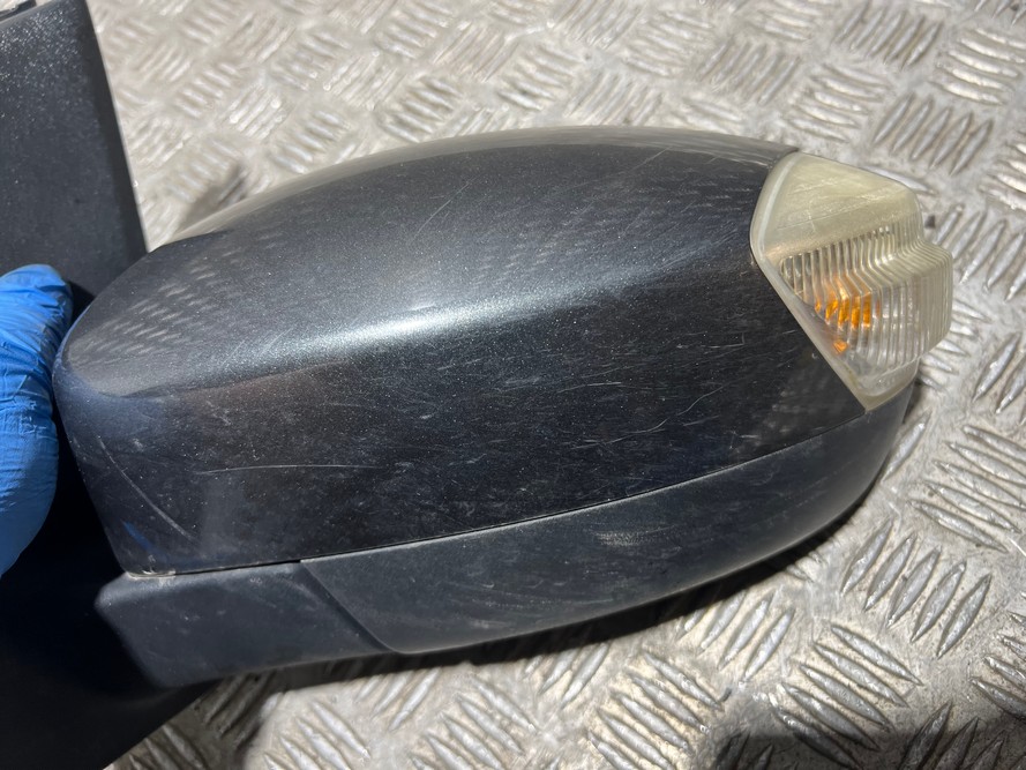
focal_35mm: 26
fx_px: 771
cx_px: 513
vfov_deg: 53.1
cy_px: 385
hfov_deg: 67.3
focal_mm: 5.7
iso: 100
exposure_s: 1/100
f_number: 1.5
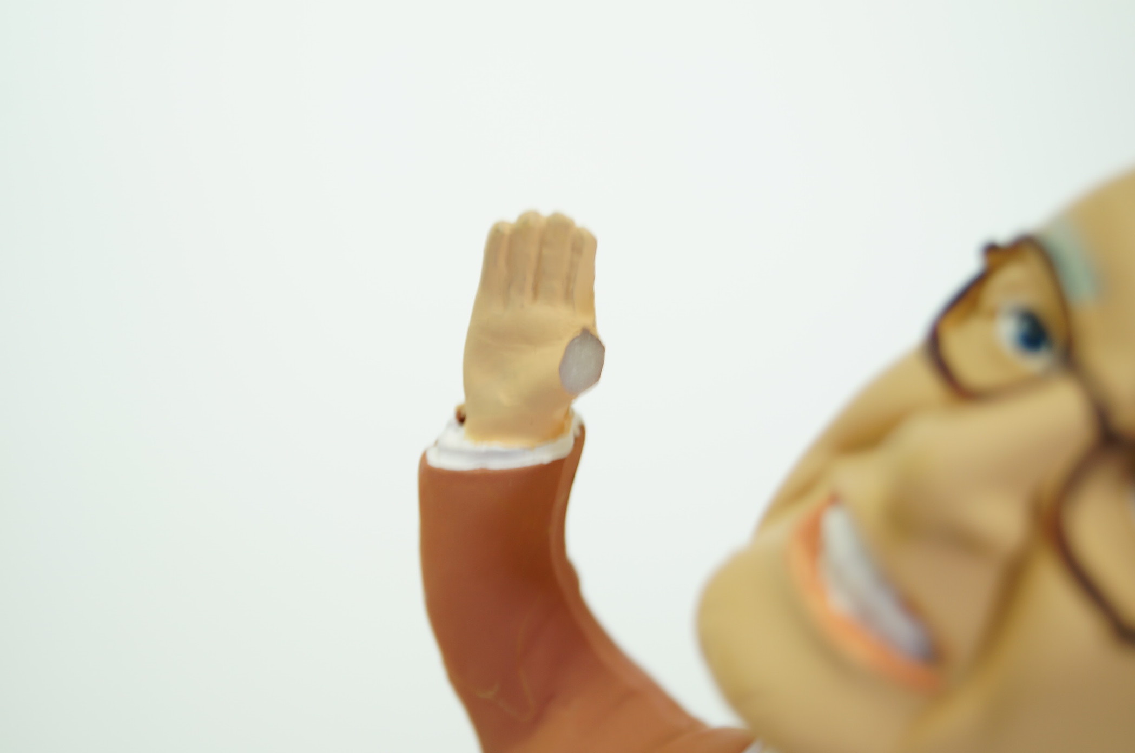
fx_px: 1889
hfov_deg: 33.4
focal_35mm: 60
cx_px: 568
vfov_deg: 22.5
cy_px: 376
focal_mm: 40
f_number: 5
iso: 100
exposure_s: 1/4
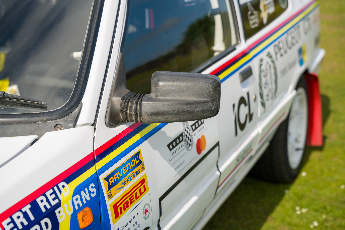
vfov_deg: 19.5
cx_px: 172
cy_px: 115
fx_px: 671
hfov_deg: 28.8
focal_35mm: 70
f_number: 4
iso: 200
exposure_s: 1/640
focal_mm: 70
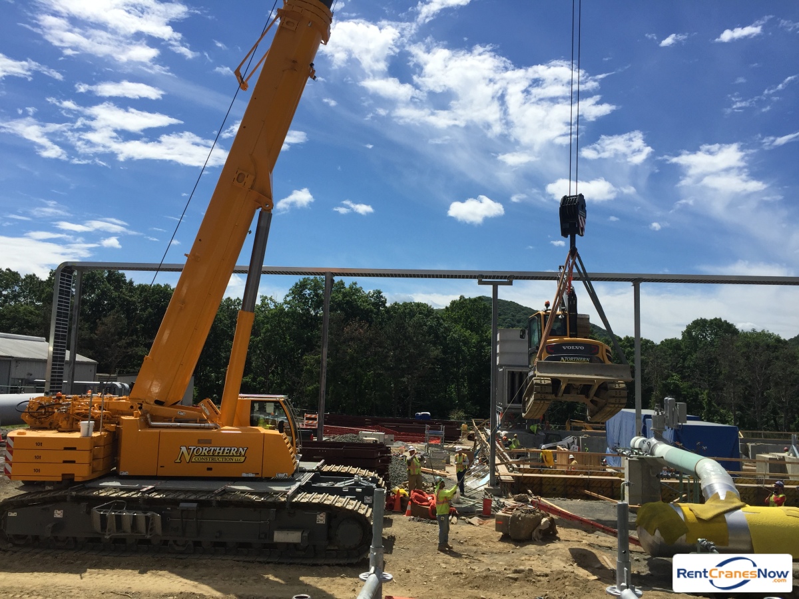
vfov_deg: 48.2
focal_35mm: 29
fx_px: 669
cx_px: 400
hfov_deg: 61.7
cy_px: 300
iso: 32
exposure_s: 1/3300
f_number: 2.2
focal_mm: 4.15
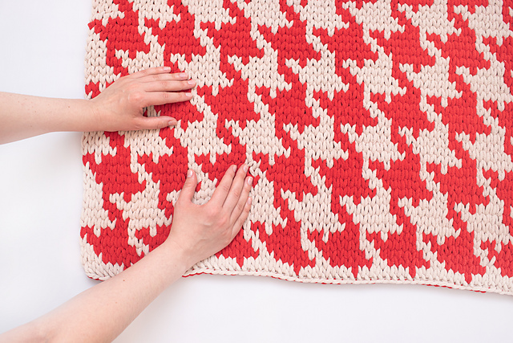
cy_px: 172
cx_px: 256
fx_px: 499
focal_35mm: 35
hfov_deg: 54.4
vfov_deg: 37.9
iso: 400
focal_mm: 35
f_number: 5
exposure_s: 1/125
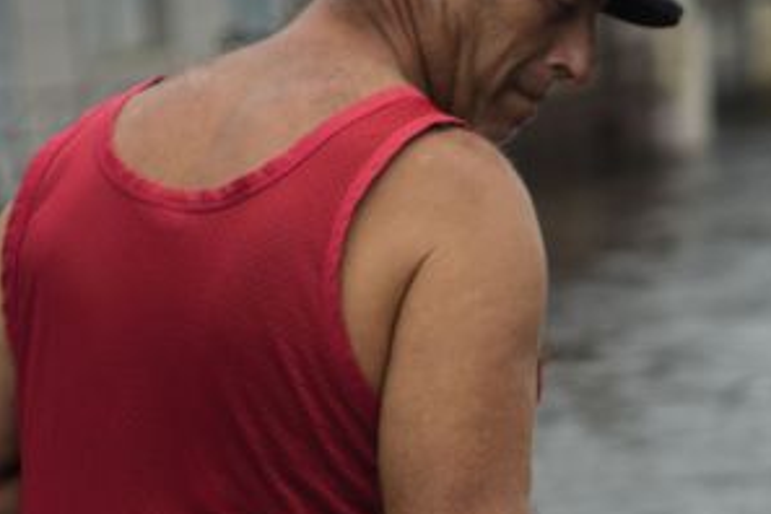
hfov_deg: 13.7
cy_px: 691
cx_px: 901
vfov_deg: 9.2
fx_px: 3127
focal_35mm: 146
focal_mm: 35
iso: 100
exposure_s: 1/1600
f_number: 2
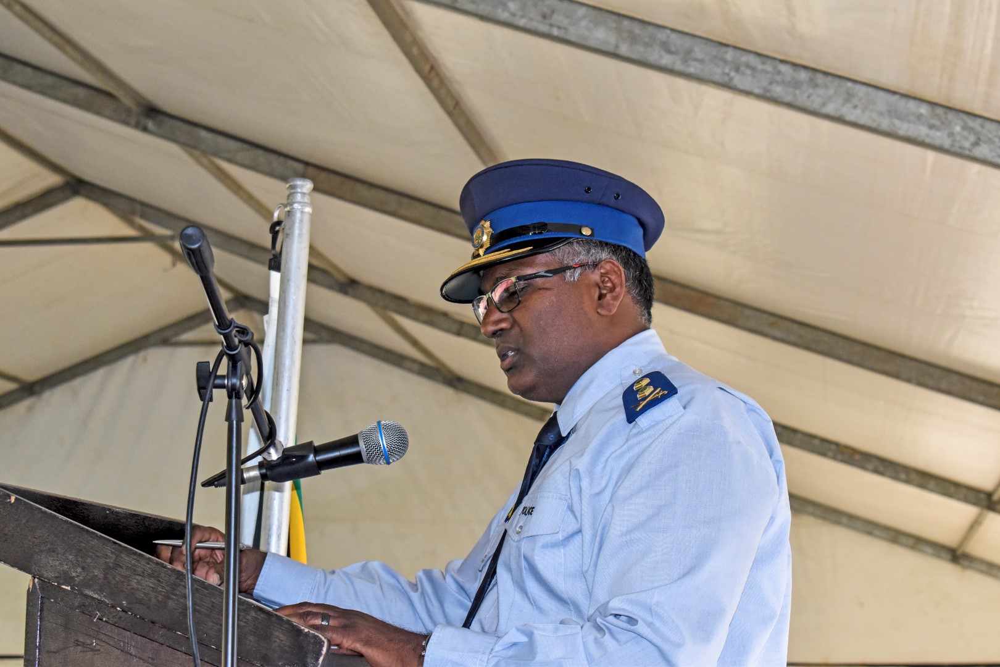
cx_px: 500
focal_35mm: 82
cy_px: 334
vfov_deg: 16.6
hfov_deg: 24.6
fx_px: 2291
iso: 1400
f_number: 7.1
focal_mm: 55
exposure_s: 1/200
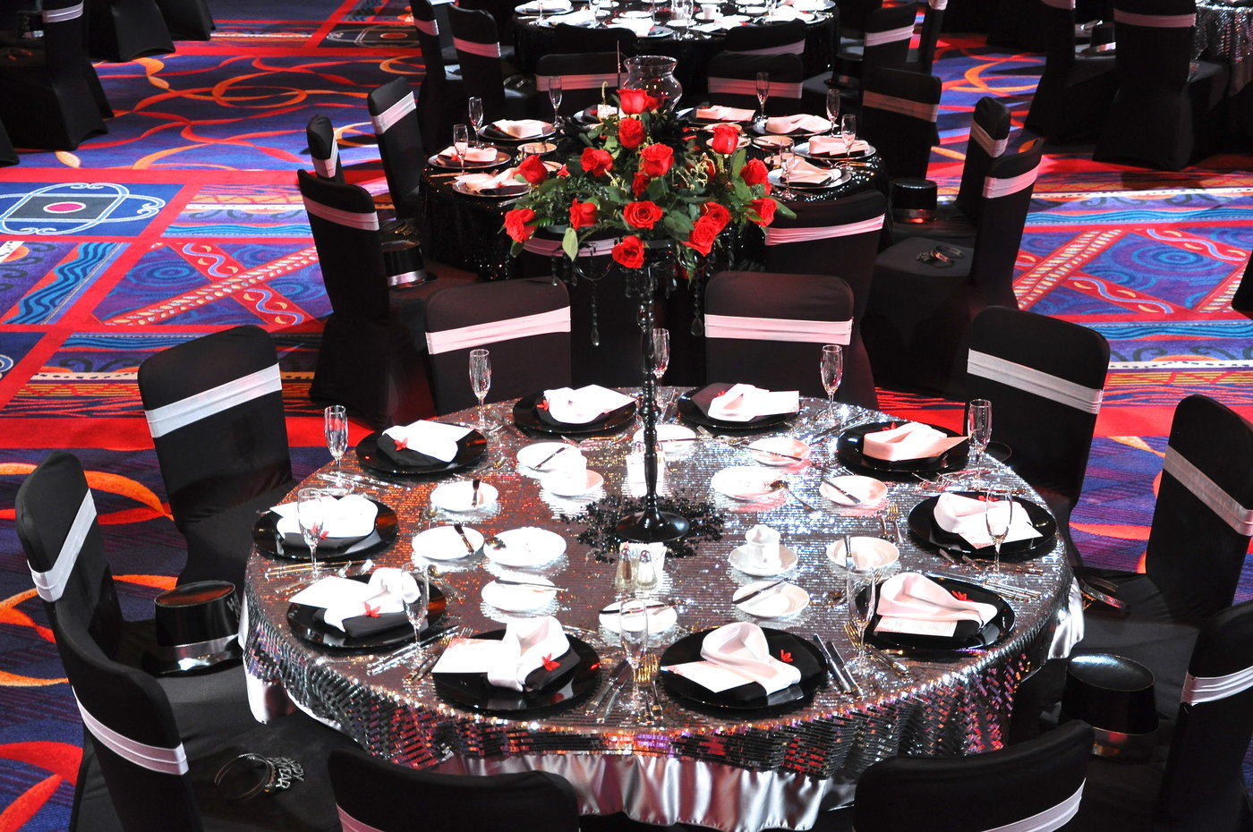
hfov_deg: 35.1
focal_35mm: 57
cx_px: 626
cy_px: 416
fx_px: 1982
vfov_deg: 23.7
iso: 800
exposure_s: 1/13
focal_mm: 38
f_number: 4.5
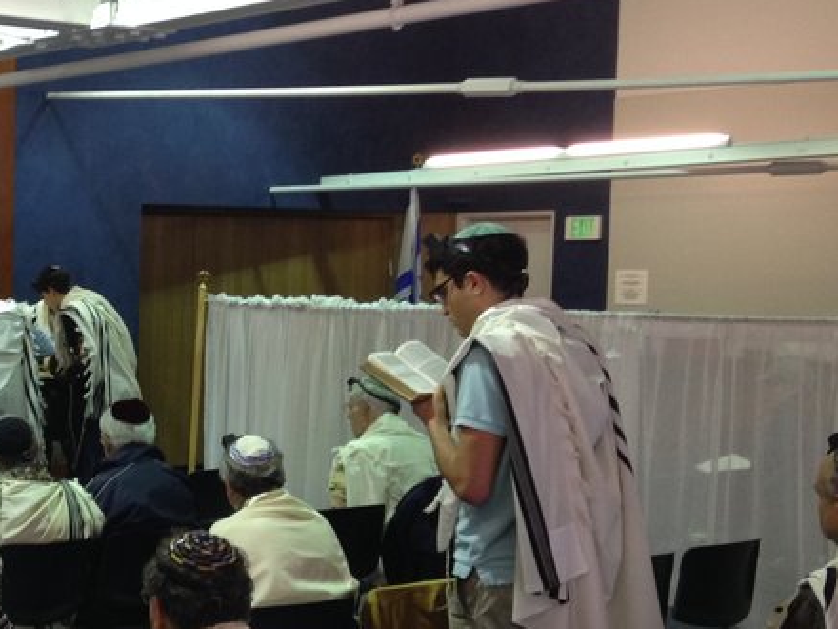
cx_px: -97
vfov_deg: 19.6
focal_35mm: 75
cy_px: 368
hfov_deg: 24.2
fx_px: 1816
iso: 100
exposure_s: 1/20
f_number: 2.4
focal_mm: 4.12
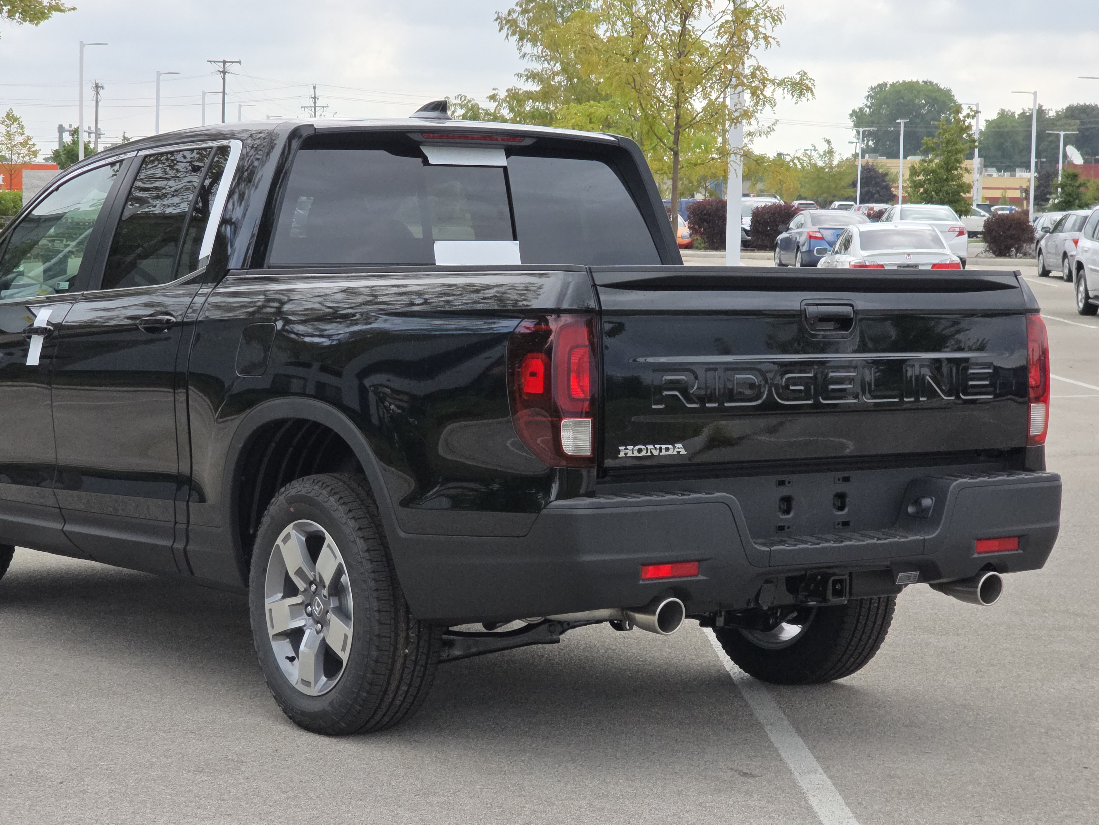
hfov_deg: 24.1
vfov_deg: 18.2
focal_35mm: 81
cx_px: 456
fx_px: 2572
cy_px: 408
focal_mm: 7.9
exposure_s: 1/1145
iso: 50
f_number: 2.4
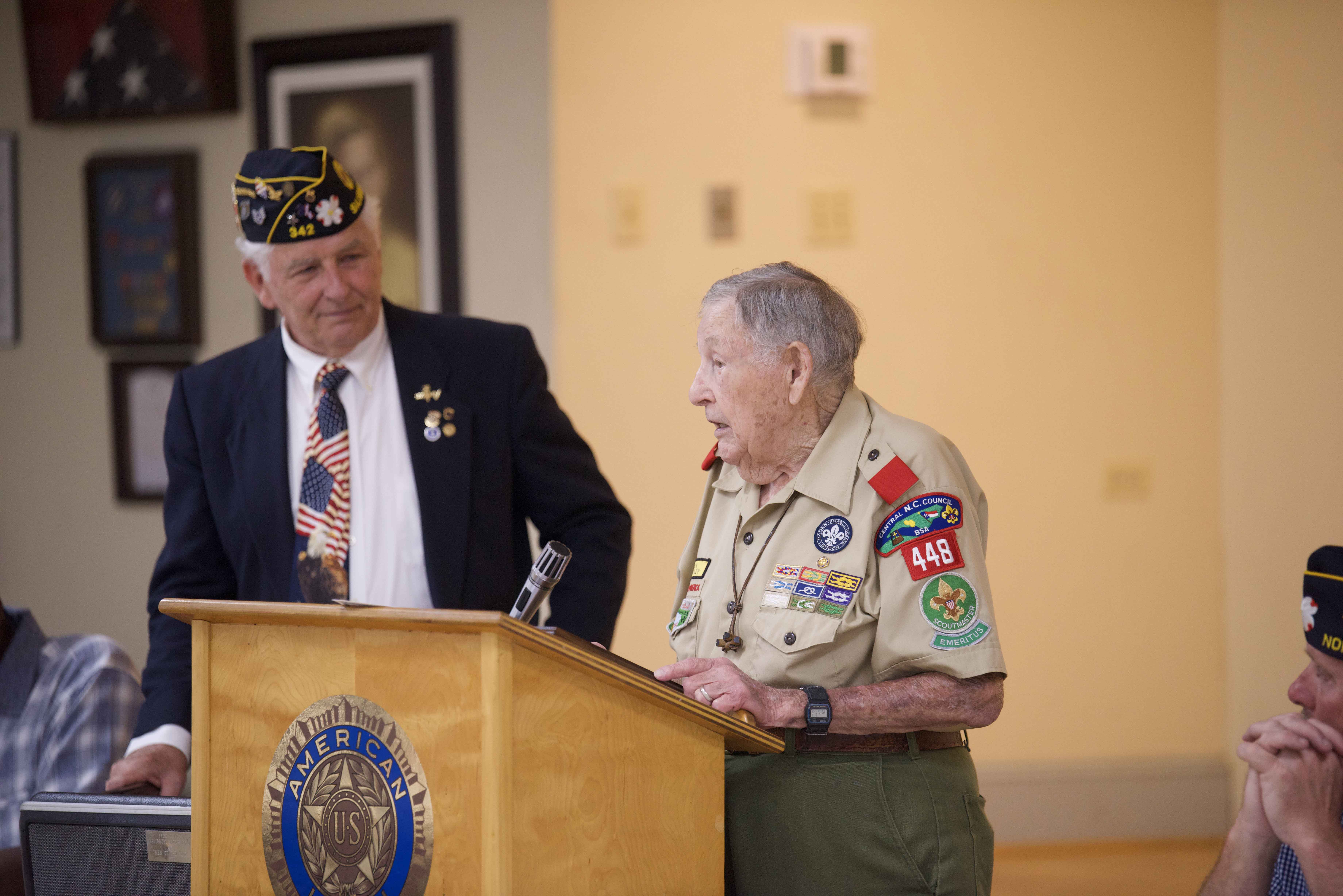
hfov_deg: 11.1
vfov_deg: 7.4
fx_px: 6903
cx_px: 672
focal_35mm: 185
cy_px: 448
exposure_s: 1/200
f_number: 2.8
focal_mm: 185
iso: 2200
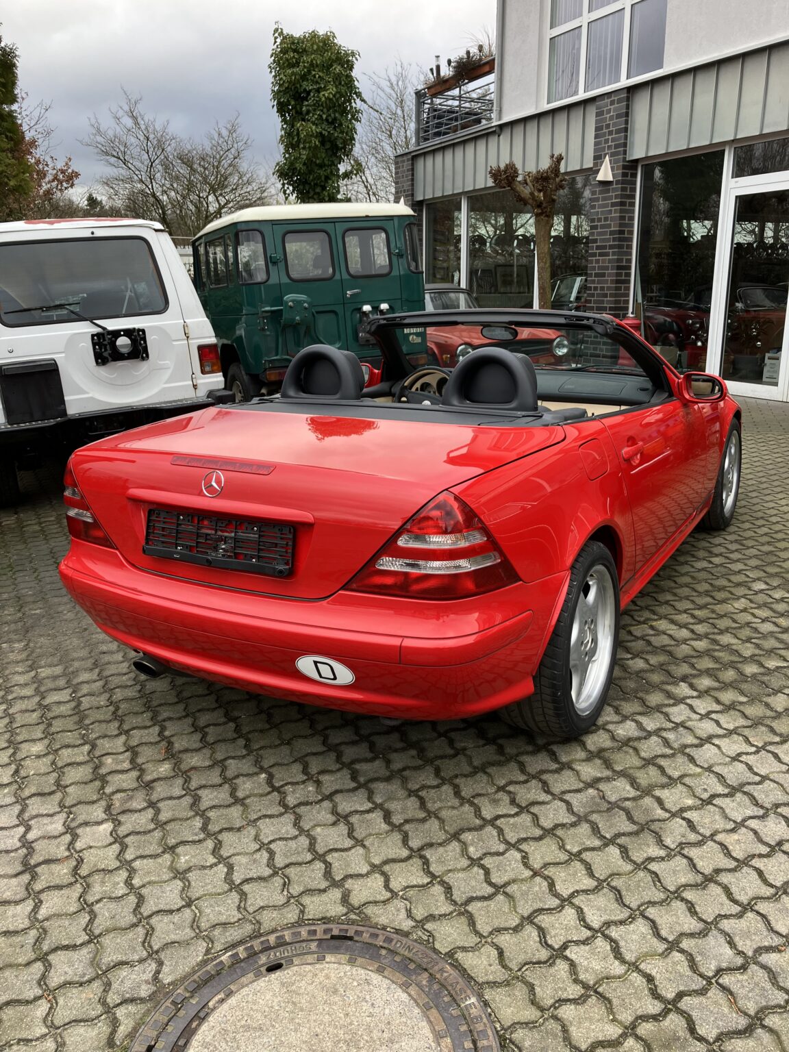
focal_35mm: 28
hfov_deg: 49.7
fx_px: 851
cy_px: 526
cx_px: 394
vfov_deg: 63.4
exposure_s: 1/121
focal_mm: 3.99
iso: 40
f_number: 1.8
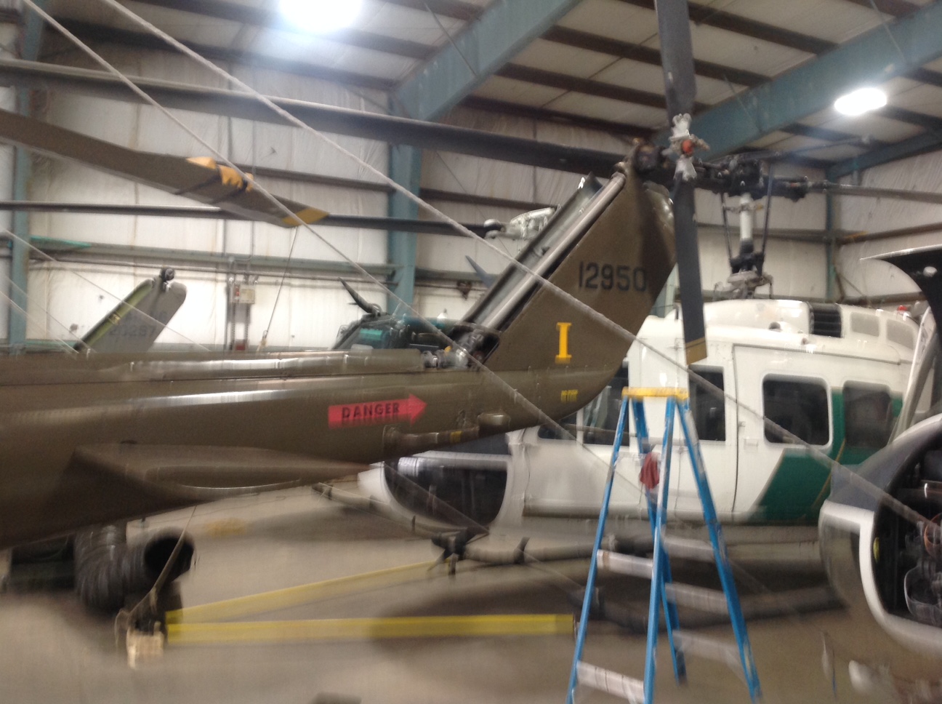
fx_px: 951
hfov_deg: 52.7
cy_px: 352
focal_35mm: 35
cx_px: 471
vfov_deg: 40.6
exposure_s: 1/15
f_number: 2.4
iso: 100
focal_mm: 4.28
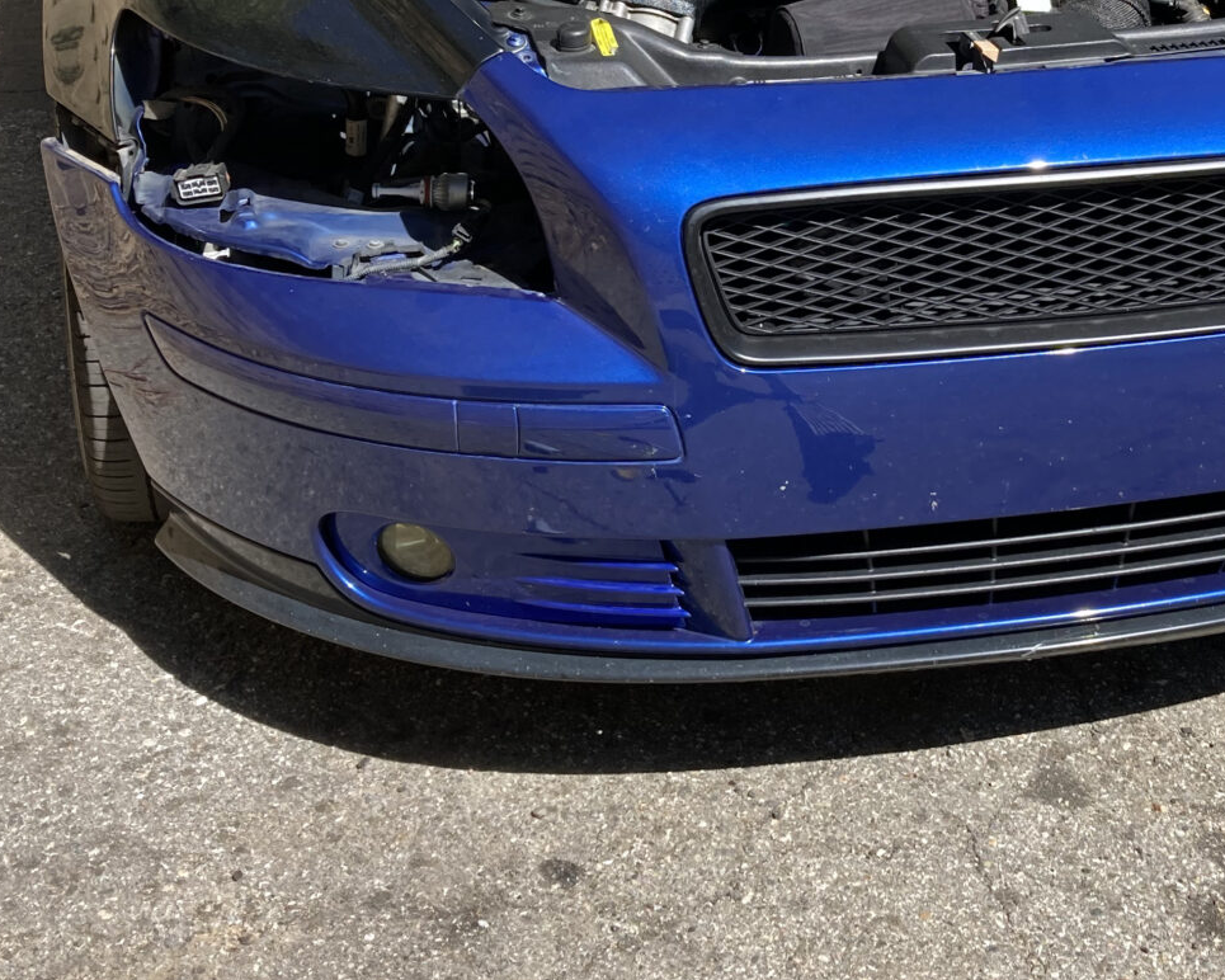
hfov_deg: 31.8
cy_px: 193
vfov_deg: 25.8
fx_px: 2103
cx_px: 948
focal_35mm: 58
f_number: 1.8
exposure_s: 1/960
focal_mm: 3.99
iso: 20
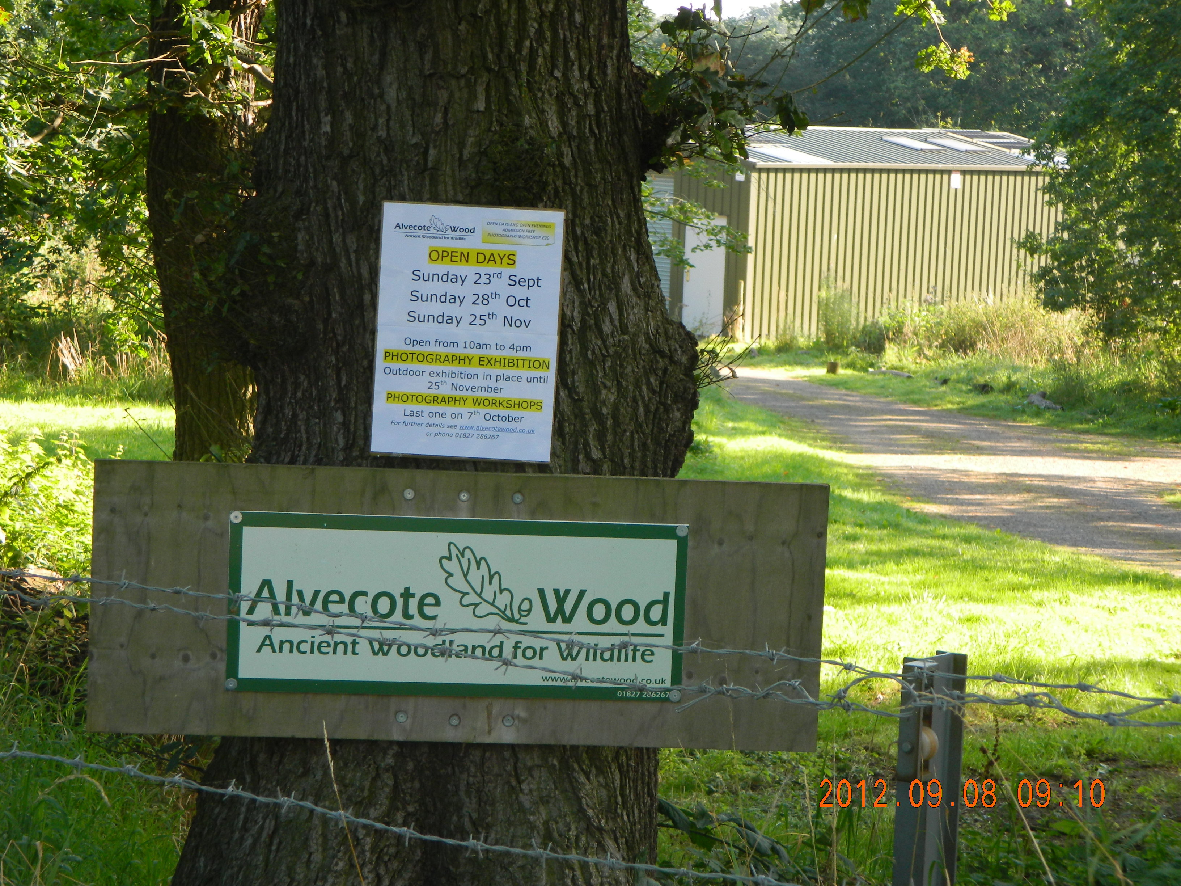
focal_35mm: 103
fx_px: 3514
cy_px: 443
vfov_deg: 14.4
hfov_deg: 19.1
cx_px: 590
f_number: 4.5
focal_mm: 18.6
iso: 100
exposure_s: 1/60
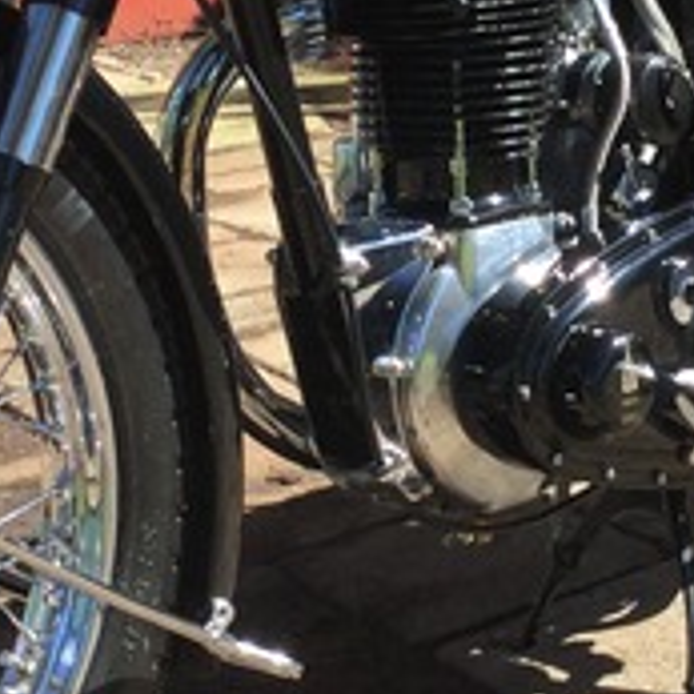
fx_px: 2881
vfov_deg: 13.7
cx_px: 497
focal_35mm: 127
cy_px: 293
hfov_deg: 13.7
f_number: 2.4
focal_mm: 3.3
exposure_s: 1/519
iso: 25
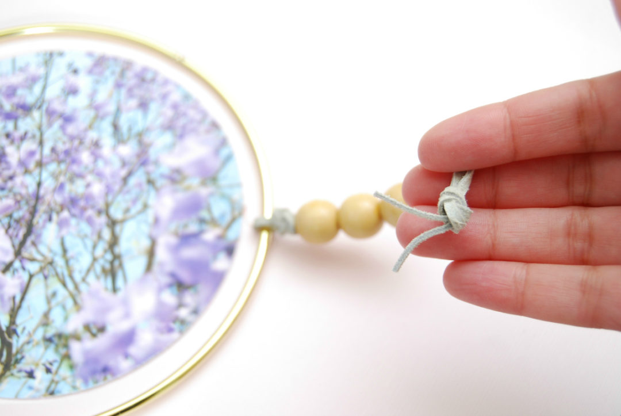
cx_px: 310
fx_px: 984
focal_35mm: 57
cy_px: 208
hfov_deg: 35.0
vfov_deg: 23.8
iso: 400
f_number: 4.8
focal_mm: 38
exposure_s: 1/20
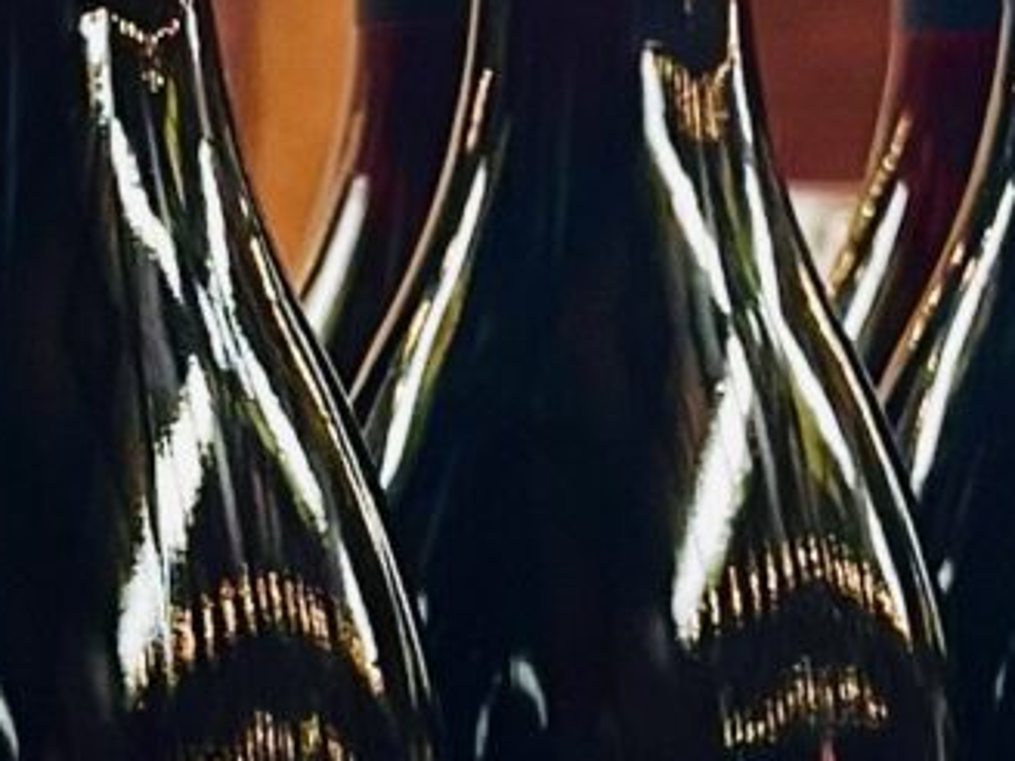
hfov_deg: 9.7
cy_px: 1058
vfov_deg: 7.2
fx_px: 5952
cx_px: 254
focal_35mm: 203
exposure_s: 1/50
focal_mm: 5.7
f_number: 1.5
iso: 64
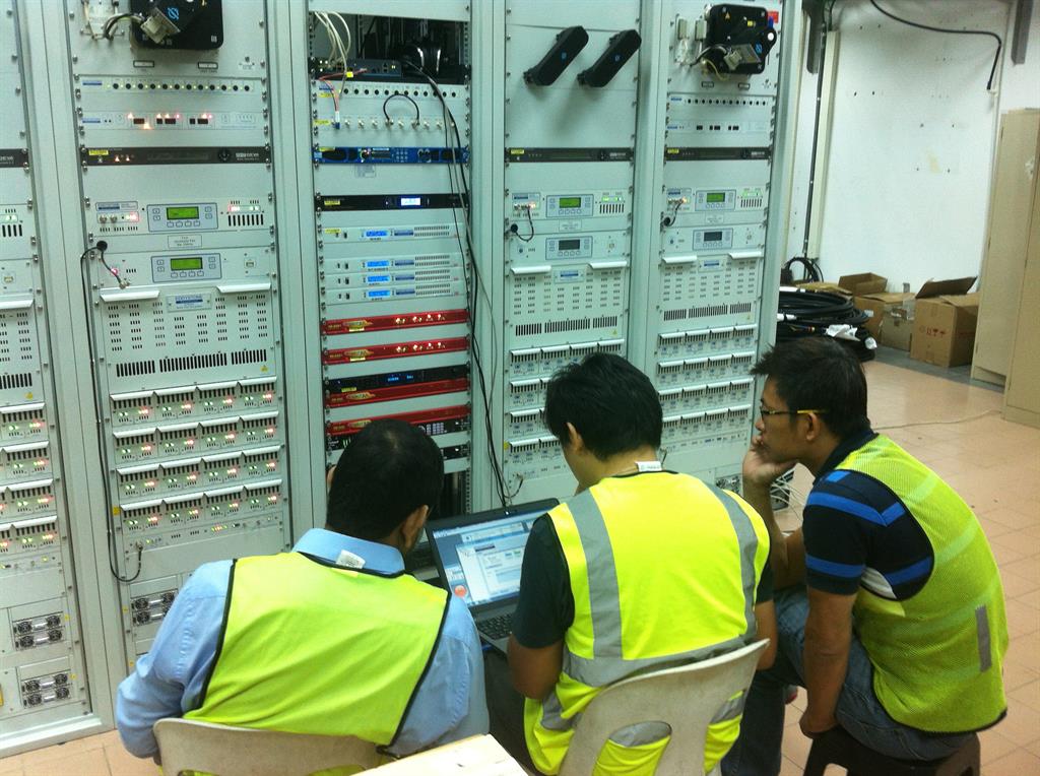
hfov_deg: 52.7
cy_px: 388
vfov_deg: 40.6
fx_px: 1050
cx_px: 520
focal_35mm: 35
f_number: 2.8
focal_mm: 3.85
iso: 80
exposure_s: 1/15
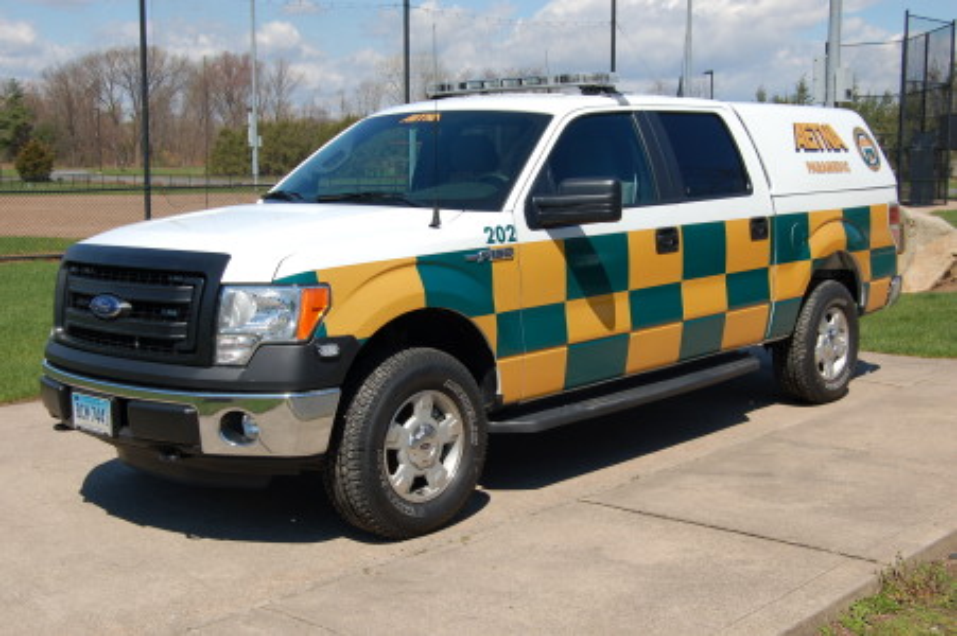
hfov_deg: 43.6
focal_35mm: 45
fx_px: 1195
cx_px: 478
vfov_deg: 29.8
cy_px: 318
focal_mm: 30
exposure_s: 1/400
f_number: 10
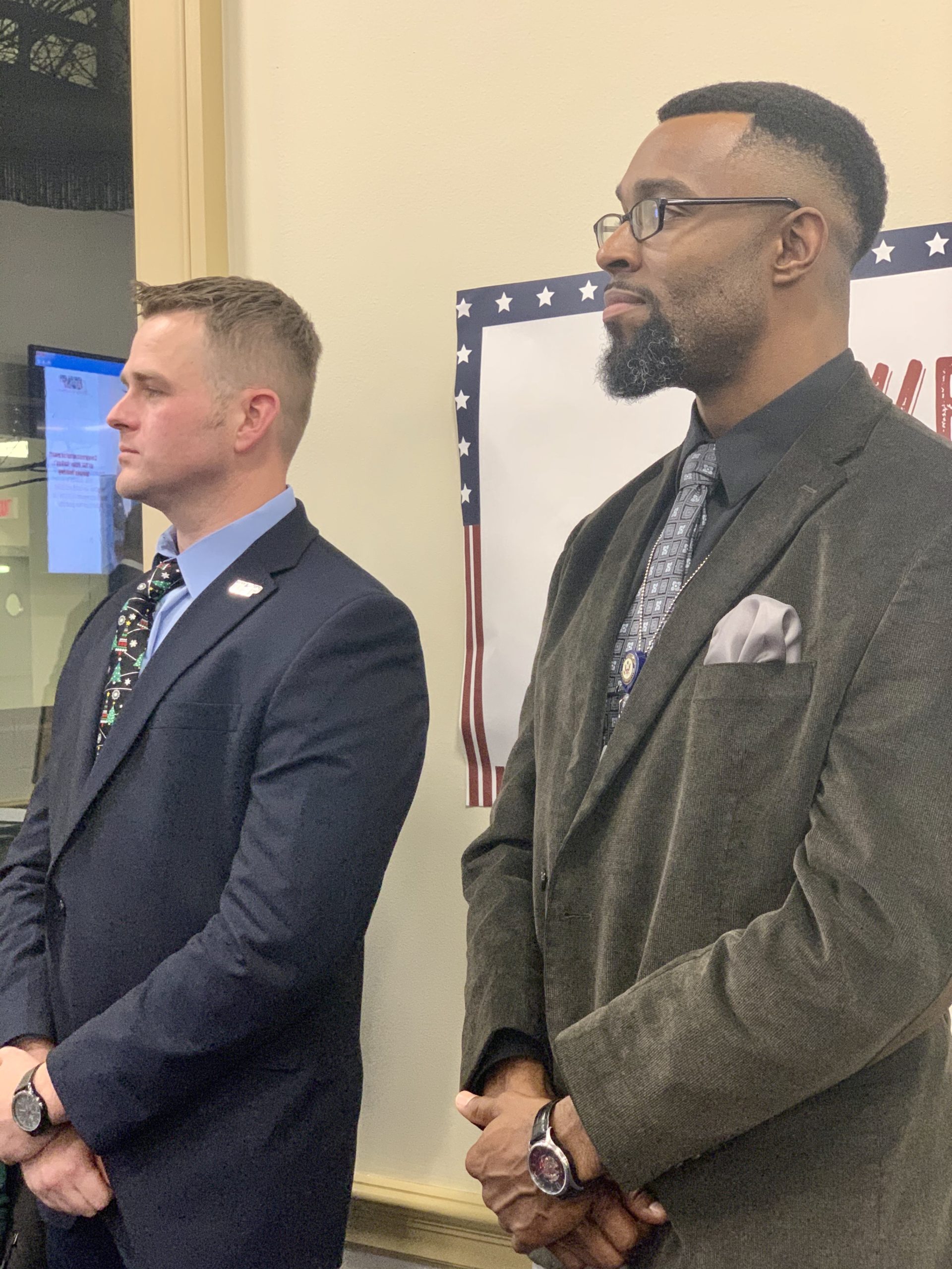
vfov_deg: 36.8
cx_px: 476
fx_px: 1907
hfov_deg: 28.0
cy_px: 634
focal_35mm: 52
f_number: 2.4
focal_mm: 6
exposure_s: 1/60
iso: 250
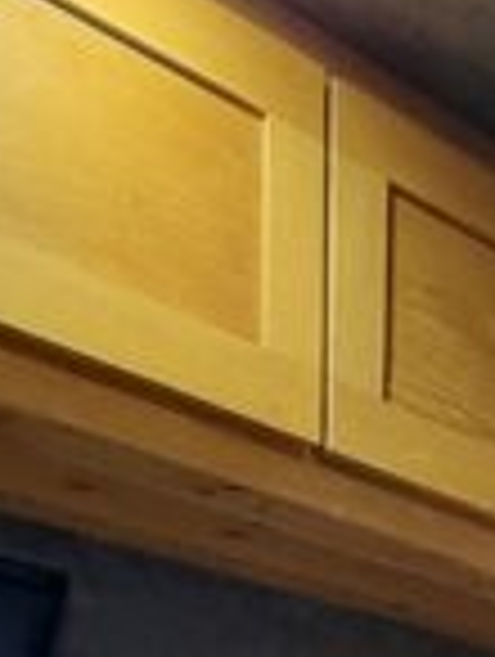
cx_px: 900
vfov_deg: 16.4
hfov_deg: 14.3
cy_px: 1318
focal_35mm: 91
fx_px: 1730
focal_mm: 2.2
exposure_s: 1/25
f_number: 2.2
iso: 640
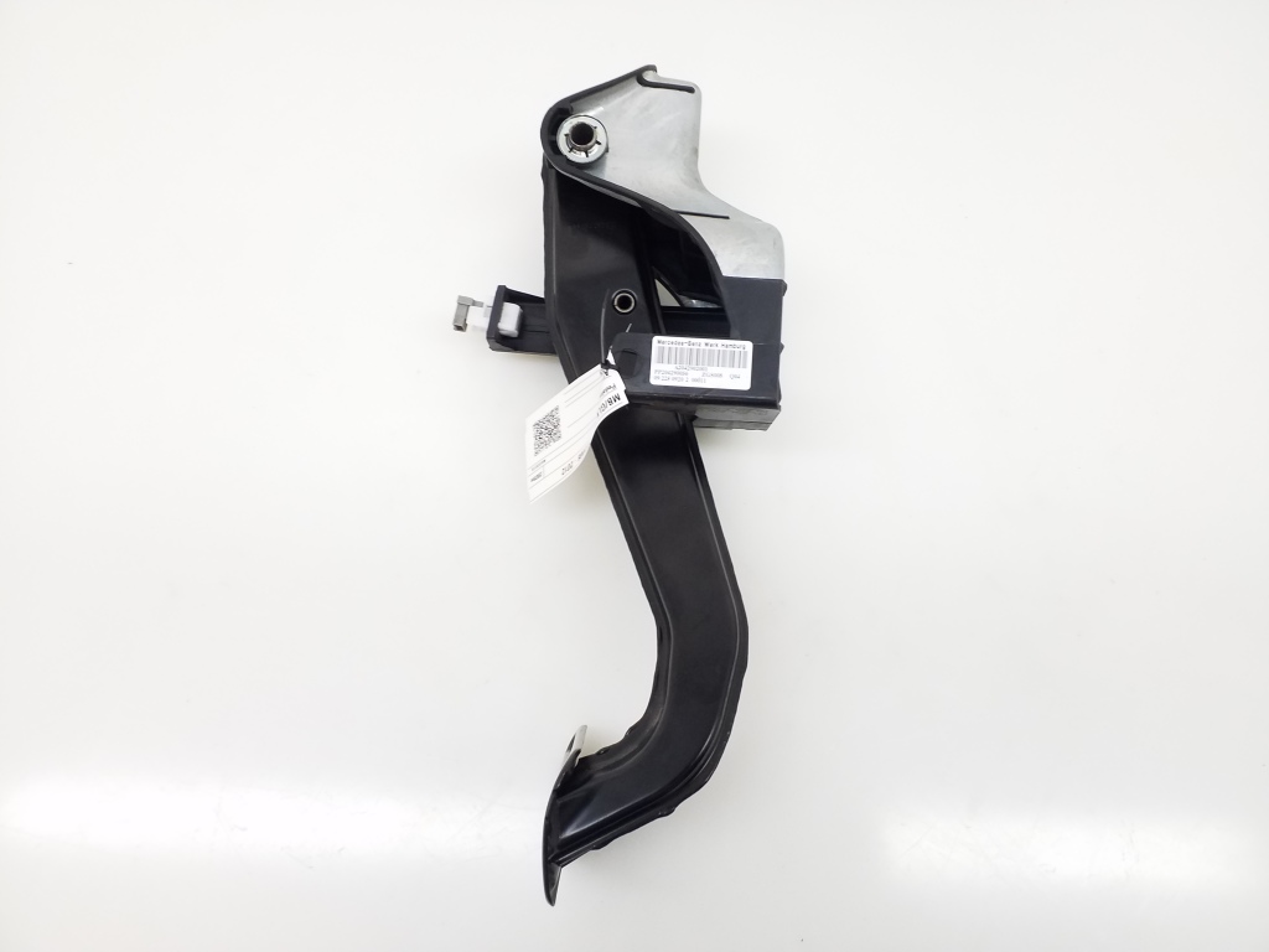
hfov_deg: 65.3
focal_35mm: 27
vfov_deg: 51.4
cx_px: 634
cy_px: 476
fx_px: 990
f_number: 1.9
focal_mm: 3.6
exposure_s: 1/50
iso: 100
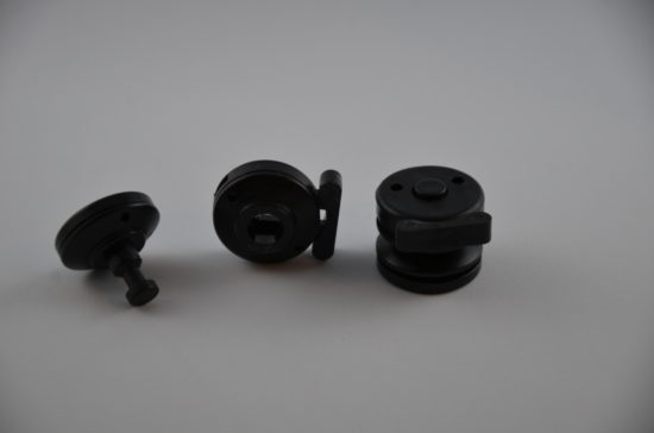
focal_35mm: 158
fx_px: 2855
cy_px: 216
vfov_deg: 8.7
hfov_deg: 13.1
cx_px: 327
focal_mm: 105
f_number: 5.6
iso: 450
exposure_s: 1/60
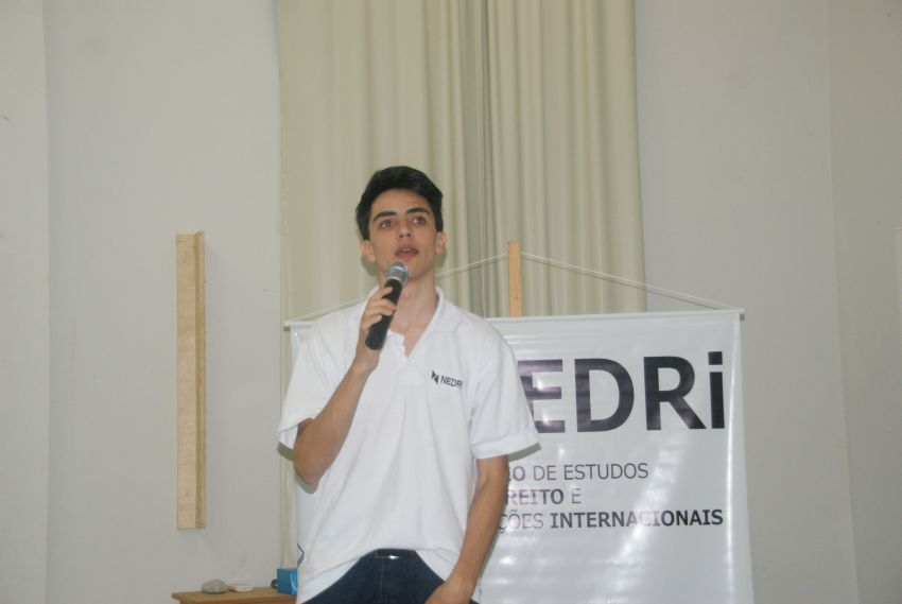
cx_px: 451
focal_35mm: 68
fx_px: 1693
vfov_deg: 20.2
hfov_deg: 29.8
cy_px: 302
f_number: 5
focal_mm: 45
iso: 400
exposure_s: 1/80
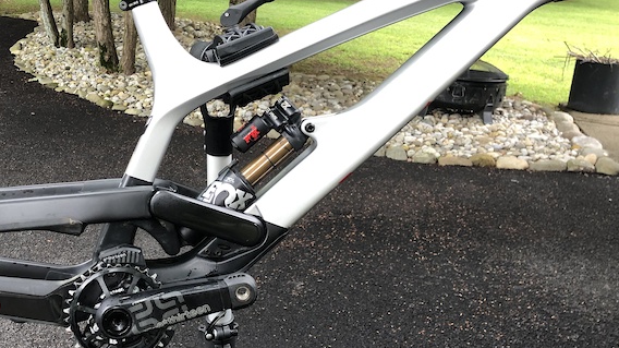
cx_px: 192
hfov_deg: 46.4
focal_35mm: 43
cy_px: 168
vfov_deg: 27.7
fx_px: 706
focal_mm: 4
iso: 25
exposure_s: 1/30
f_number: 1.8
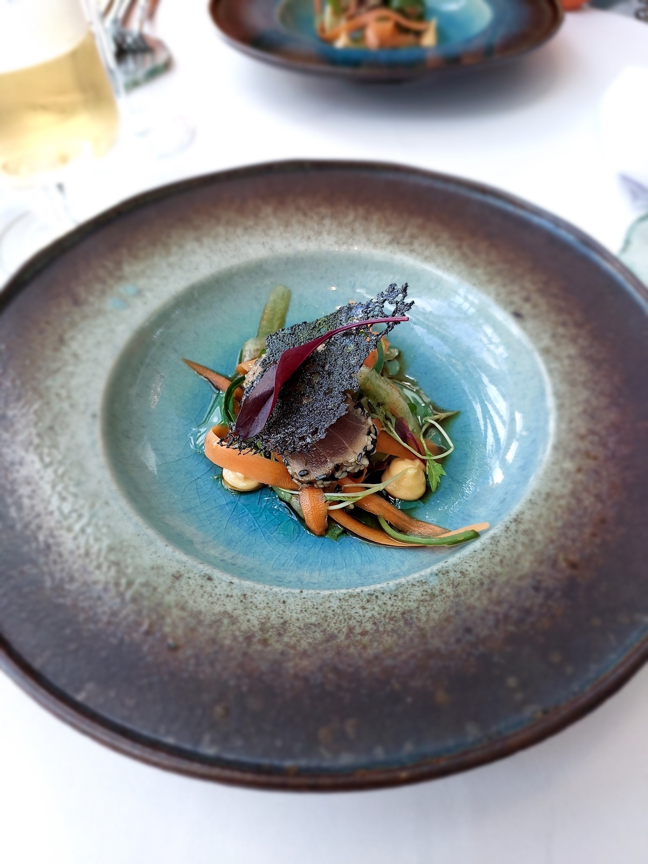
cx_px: 324
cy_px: 432
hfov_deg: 58.9
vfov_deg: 73.9
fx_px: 574
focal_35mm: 23
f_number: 1.8
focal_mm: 5.06
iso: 64
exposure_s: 1/50
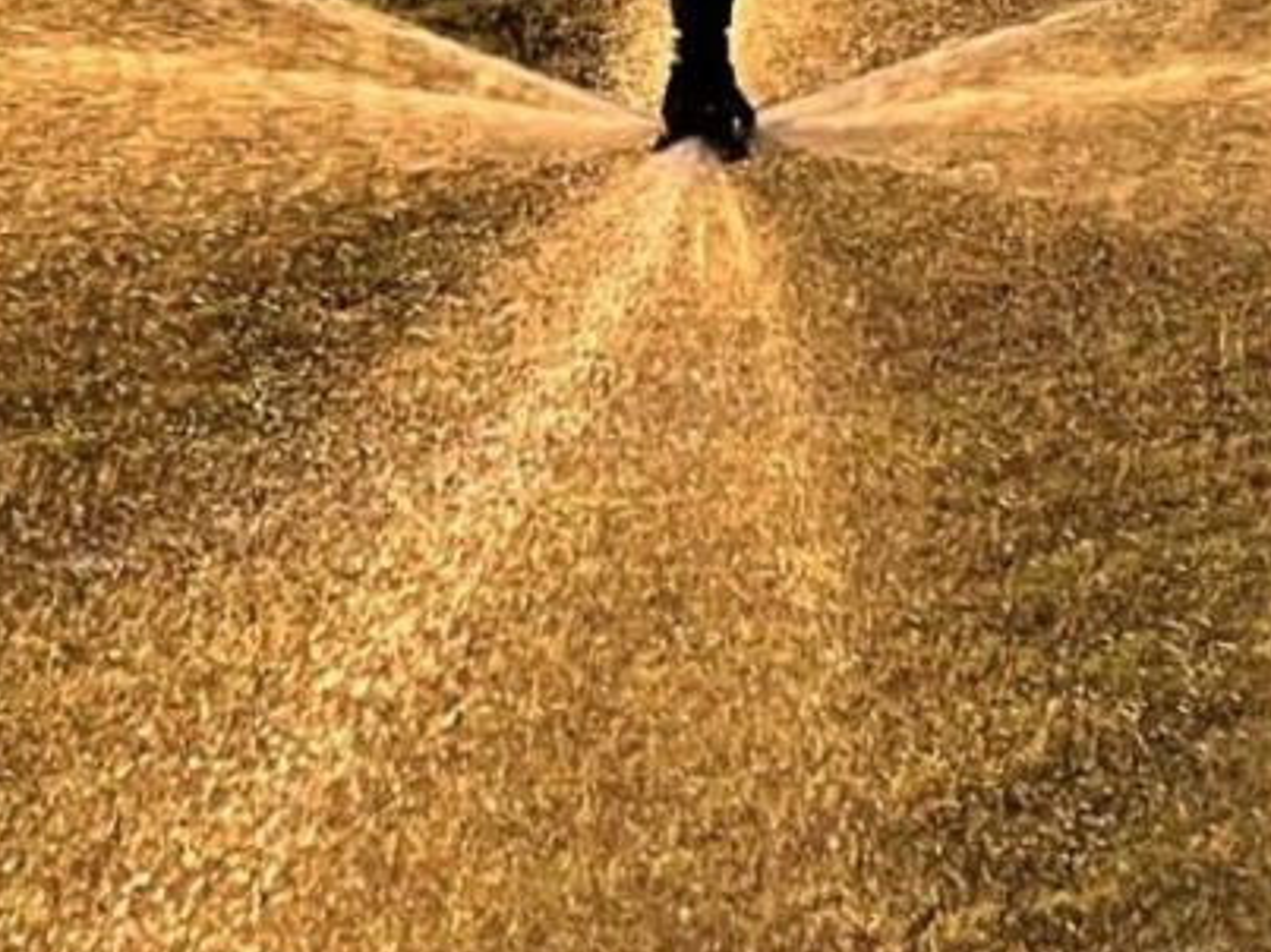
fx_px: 10241
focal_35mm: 279
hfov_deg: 6.6
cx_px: -2129
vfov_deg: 5.3
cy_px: 268
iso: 25
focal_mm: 6
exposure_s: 1/999
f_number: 2
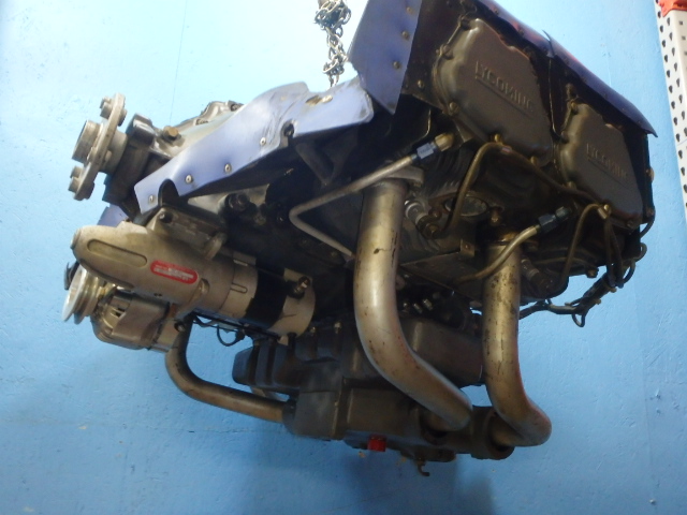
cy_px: 258
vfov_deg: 49.7
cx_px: 344
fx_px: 556
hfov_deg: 63.4
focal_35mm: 28
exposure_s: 1/13
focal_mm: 5
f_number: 3.9
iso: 800
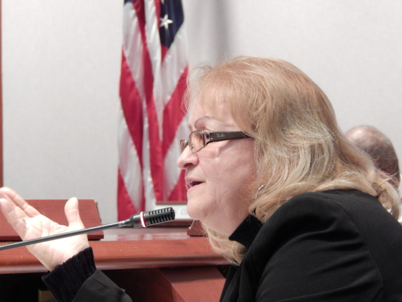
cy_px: 151
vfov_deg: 5.9
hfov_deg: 7.9
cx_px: 201
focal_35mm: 252
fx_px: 2926
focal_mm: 44.9
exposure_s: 1/15
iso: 720
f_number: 5.6
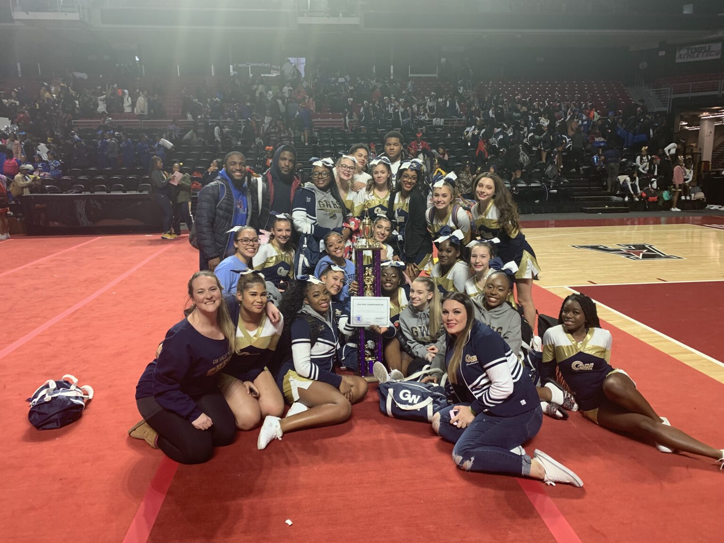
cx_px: 362
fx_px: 544
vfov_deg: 53.1
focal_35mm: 26
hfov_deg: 67.3
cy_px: 272
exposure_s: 1/87
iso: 100
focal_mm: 4.25
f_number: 1.8
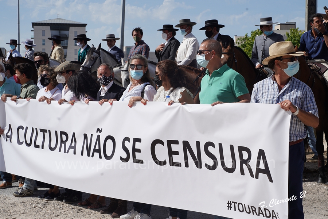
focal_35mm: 65
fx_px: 592
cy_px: 110
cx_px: 164
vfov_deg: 20.9
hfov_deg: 31.0
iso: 100
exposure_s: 1/250
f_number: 11
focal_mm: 65
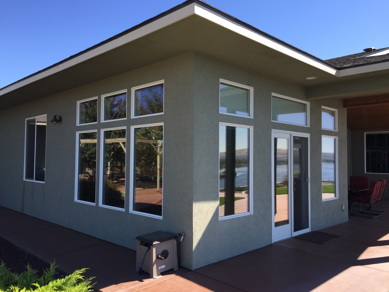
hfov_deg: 61.7
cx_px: 194
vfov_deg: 48.2
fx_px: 326
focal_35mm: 29
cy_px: 146
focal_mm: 4.15
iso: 32
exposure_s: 1/760
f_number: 2.2
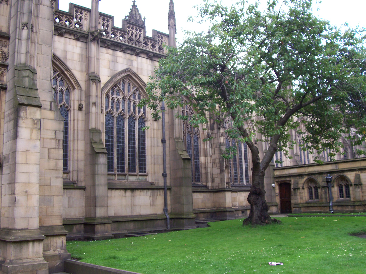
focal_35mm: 37
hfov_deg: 50.1
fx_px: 391
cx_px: 179
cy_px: 126
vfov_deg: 38.6
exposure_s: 1/298
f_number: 2.7
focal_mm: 5.6
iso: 80
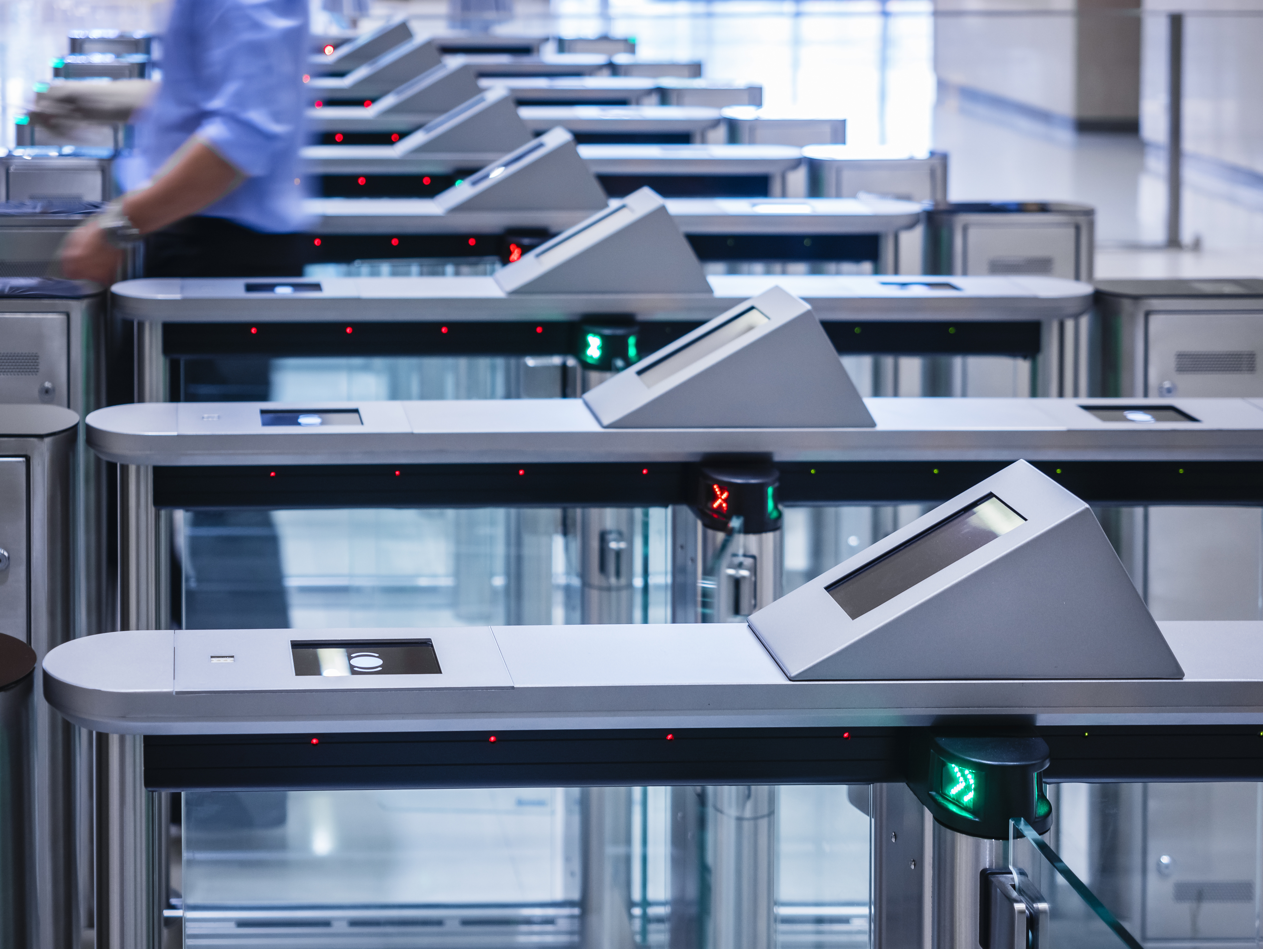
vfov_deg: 21.0
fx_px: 2555
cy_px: 474
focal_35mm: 70
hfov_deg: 27.8
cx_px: 632
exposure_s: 1/25
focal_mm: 35
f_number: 2.8
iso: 200
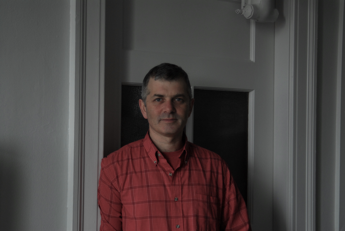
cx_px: 172
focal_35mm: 68
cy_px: 116
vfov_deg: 20.2
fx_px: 648
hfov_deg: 29.8
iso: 400
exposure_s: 1/20
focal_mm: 45
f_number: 4.2
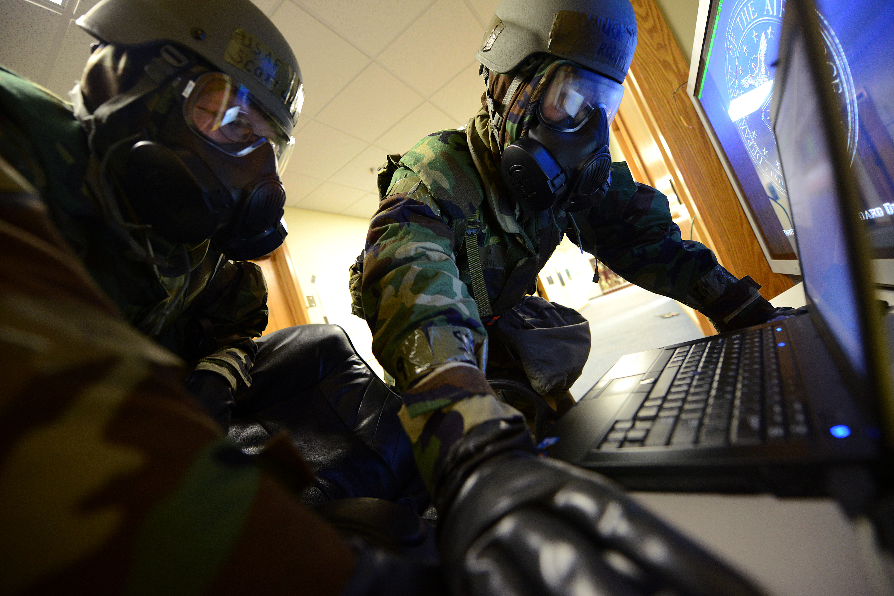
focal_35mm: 14
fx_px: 348
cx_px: 447
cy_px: 298
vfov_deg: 81.2
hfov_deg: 104.2
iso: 1600
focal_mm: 14
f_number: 2.8
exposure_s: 1/40
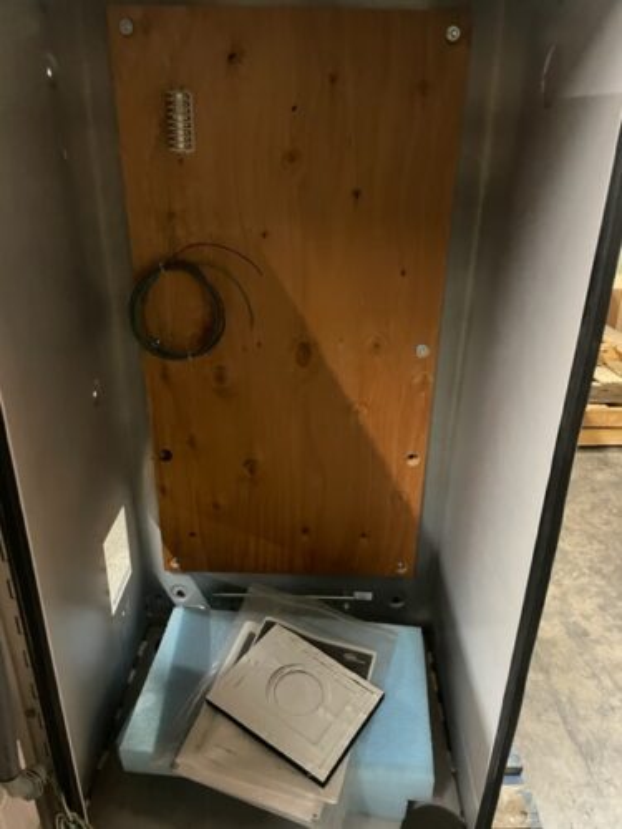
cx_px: 311
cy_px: 414
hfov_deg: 53.1
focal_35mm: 26
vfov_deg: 67.3
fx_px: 623
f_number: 1.6
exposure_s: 1/30
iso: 1000
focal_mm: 4.2
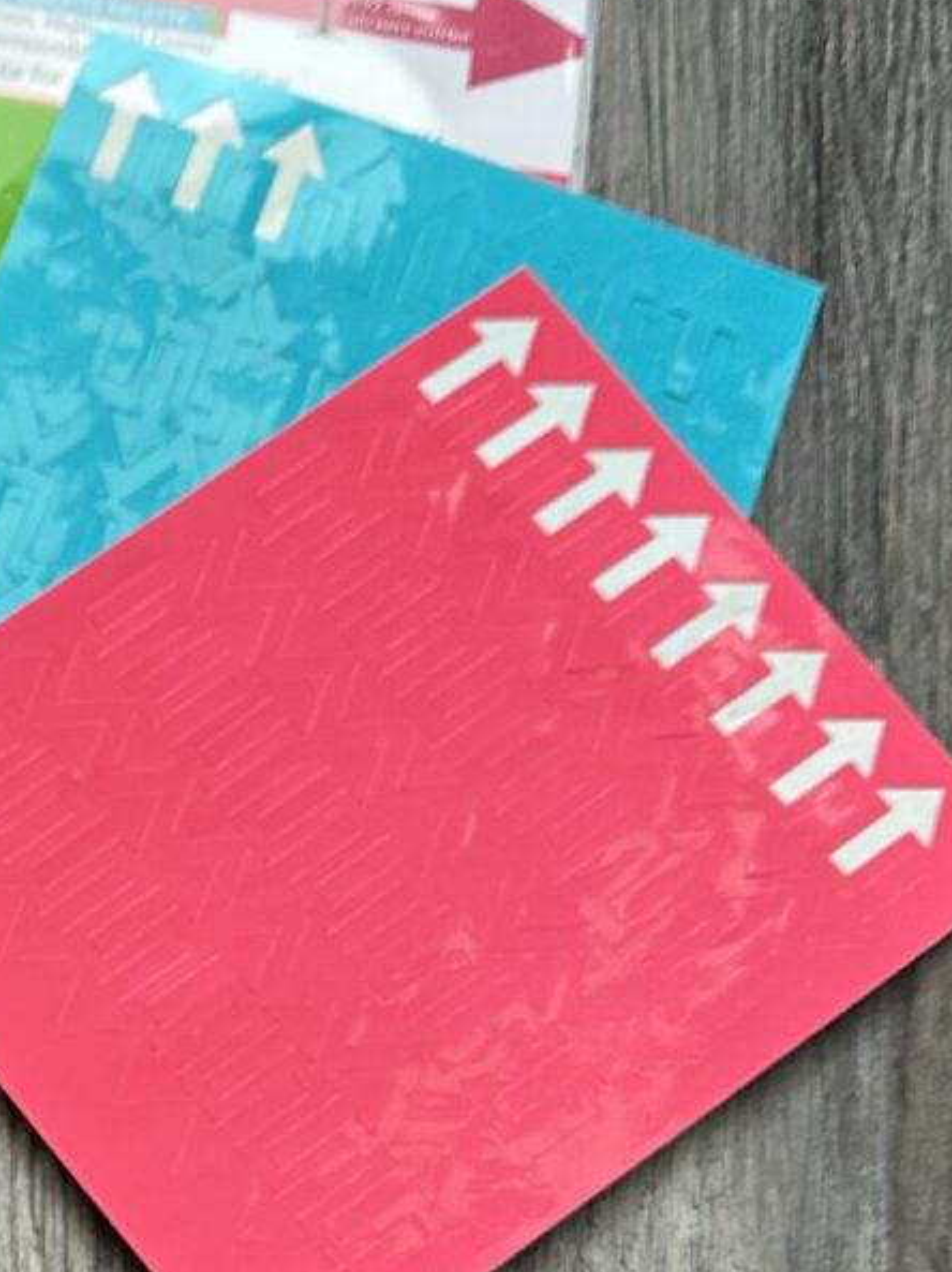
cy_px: 1426
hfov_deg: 16.3
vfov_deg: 22.6
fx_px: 2973
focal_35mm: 81
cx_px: -545
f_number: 1.78
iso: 200
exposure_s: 1/121
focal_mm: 6.86
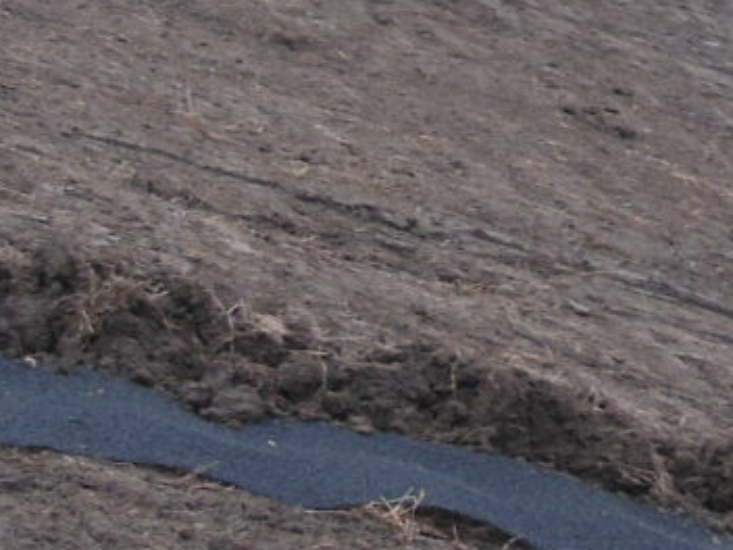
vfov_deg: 8.6
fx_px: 3600
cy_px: -221
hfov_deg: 11.4
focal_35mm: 170
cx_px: 885
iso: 125
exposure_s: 1/50
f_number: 4.1
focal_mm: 6.9
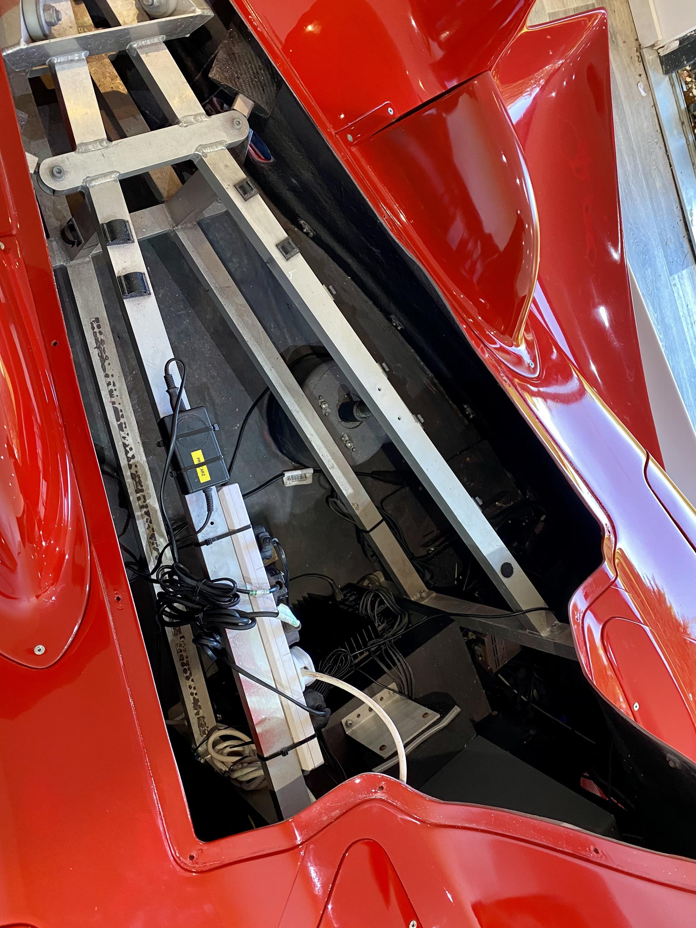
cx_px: 344
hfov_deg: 51.4
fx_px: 724
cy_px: 450
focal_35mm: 27
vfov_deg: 65.3
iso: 160
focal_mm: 4.25
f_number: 1.8
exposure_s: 1/50
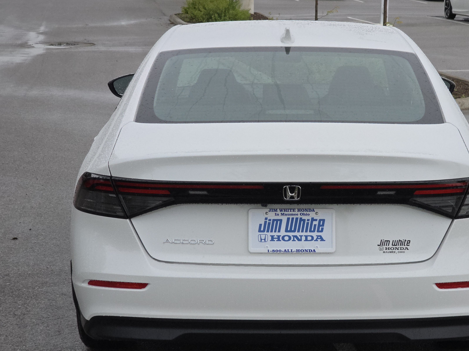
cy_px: 209
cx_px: 288
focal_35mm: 86
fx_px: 1165
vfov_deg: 17.2
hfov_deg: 22.7
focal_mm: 7.9
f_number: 2.4
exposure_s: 1/2000
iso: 80
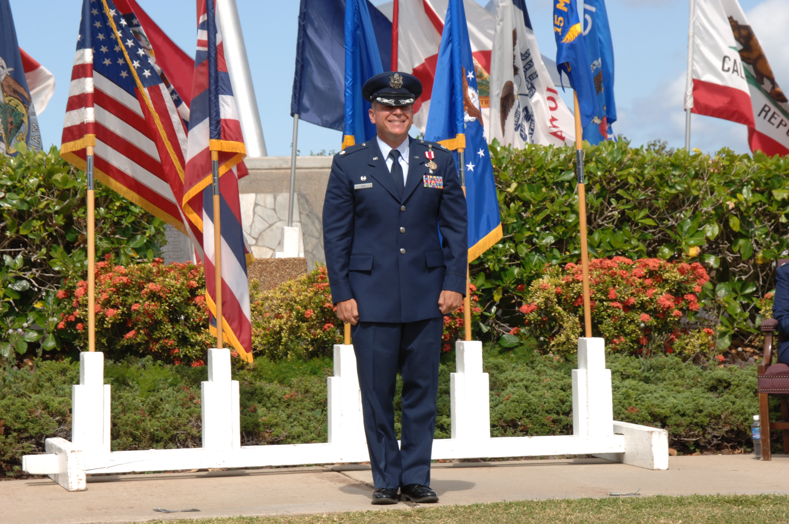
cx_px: 394
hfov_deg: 13.7
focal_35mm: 150
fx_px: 3283
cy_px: 262
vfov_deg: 9.1
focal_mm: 100
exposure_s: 1/125
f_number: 10
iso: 100
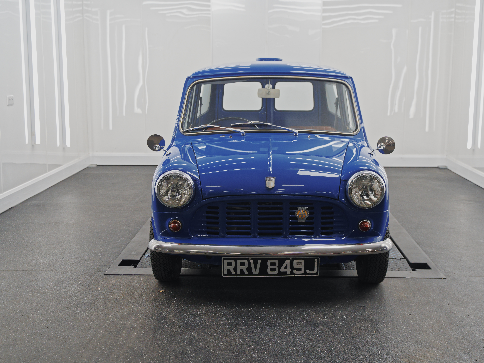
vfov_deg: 30.9
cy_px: 185
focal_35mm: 47
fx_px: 657
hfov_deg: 40.4
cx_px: 272
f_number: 4.5
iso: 320
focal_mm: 41
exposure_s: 1/50
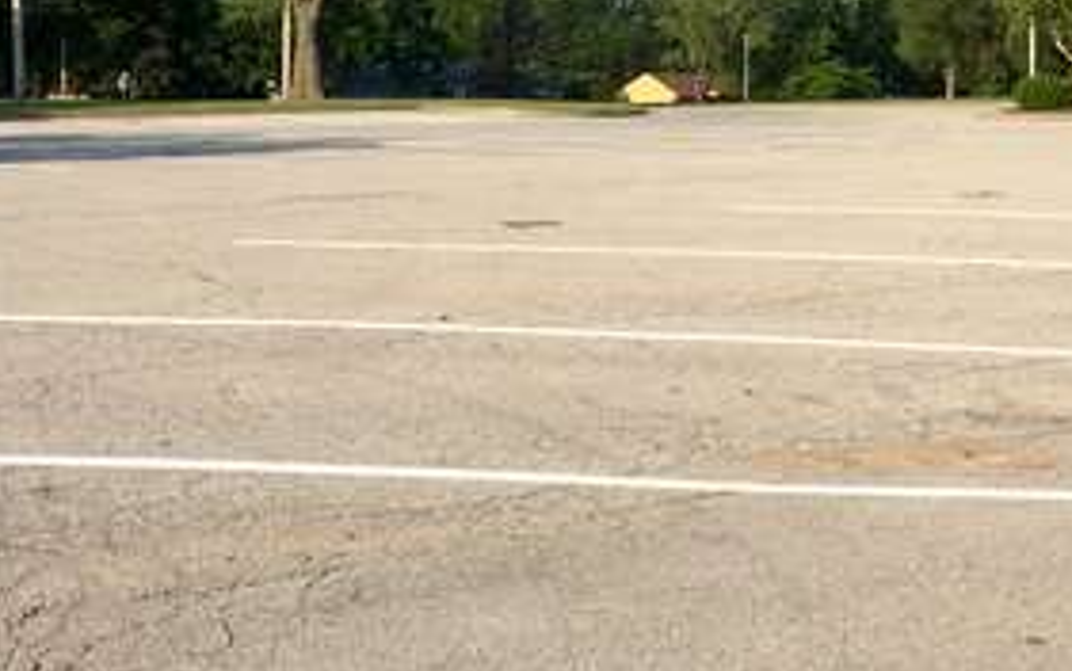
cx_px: 681
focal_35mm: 73
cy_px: 76
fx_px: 2134
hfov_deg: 28.1
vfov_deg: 17.6
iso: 25
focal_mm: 4.15
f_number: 2.2
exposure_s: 1/1508
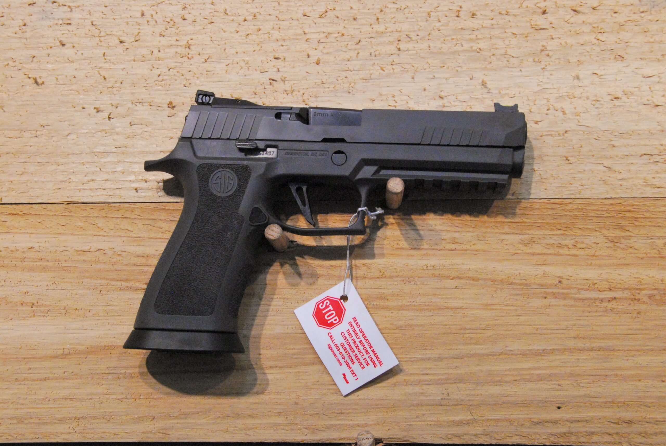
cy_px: 223
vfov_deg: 28.2
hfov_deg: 41.1
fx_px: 889
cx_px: 333
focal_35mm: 48
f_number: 9
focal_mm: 32
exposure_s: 1/80
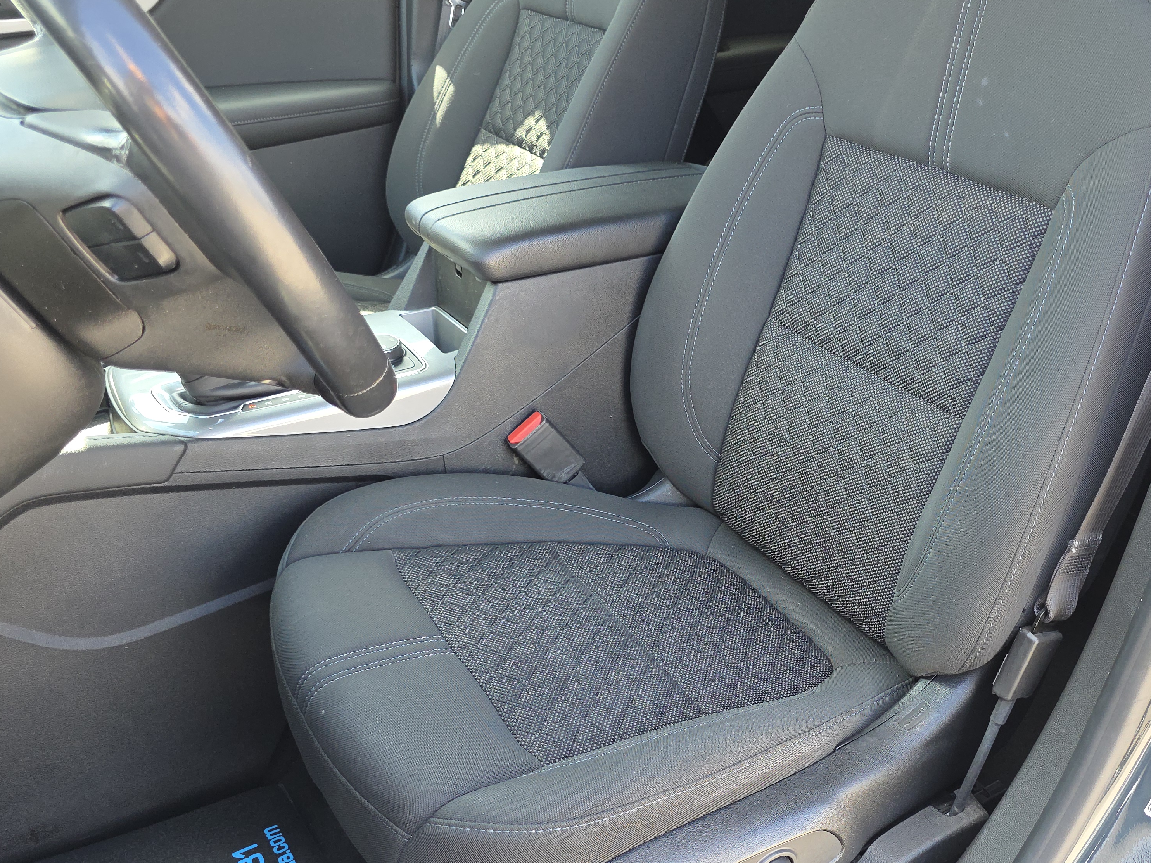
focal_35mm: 31
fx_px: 1031
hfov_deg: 57.6
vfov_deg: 45.1
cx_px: 721
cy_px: 533
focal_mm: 6.3
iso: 80
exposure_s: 1/180
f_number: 1.7
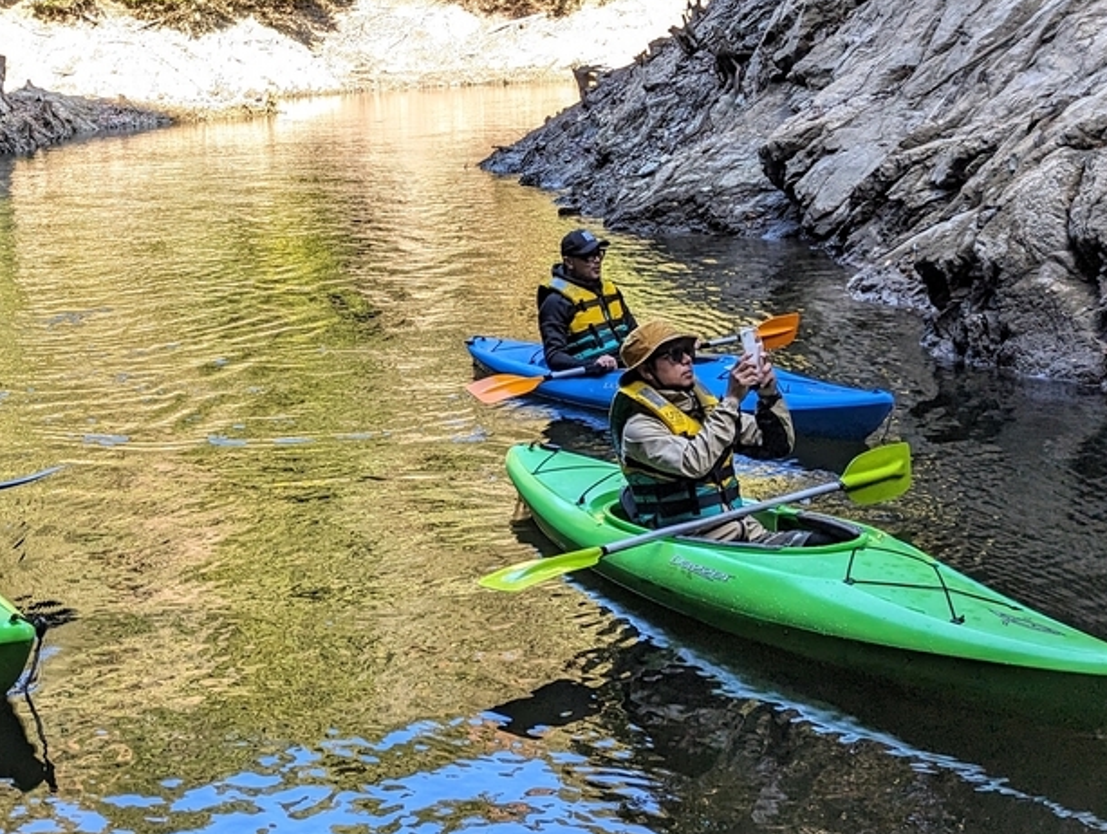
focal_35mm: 47
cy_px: 182
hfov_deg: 39.4
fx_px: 1506
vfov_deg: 30.3
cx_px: 285
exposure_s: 1/284
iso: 41
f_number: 1.85
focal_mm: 6.81
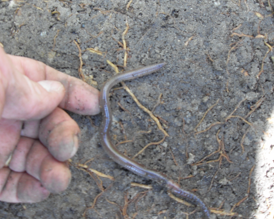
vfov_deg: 38.2
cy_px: 109
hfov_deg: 46.8
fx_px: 316
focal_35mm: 39
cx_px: 143
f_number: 2.8
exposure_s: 1/60
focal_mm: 6.3
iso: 100
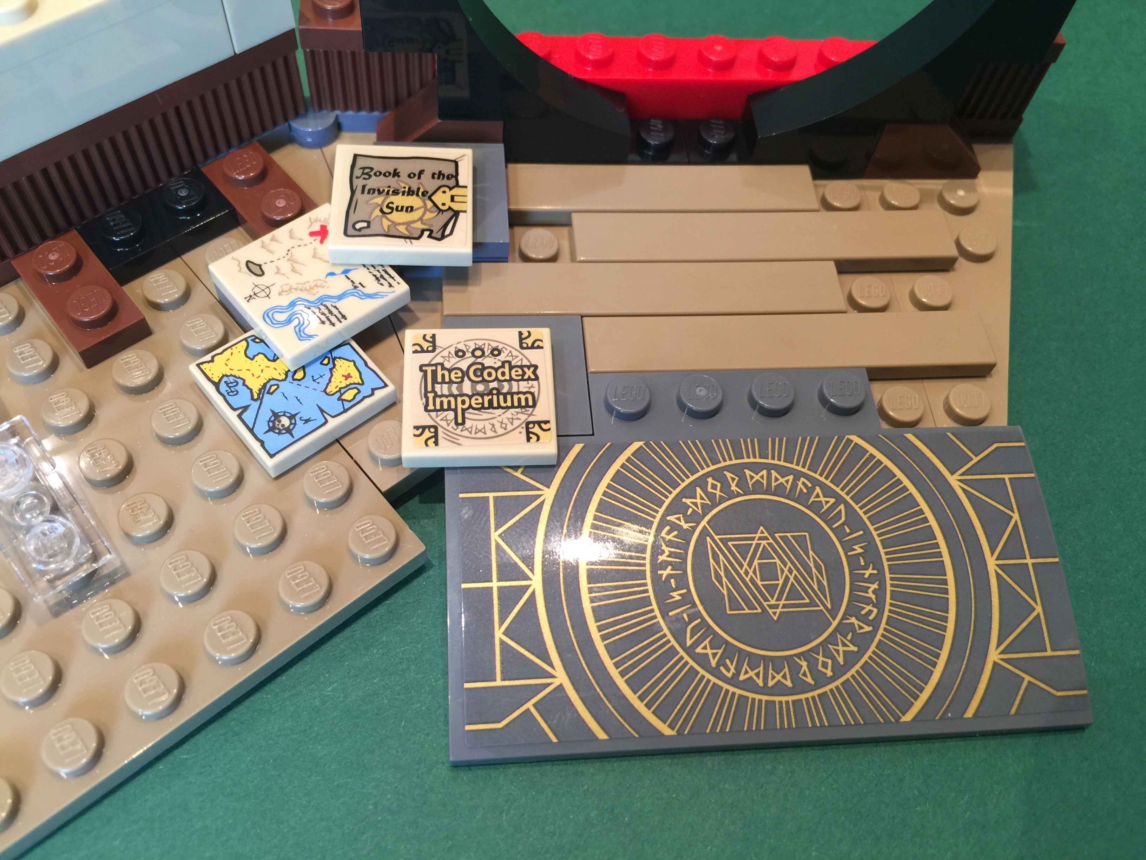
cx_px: 573
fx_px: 960
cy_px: 430
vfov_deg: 48.2
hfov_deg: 61.7
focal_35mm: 29
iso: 40
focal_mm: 4.15
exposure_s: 1/17
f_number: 2.2
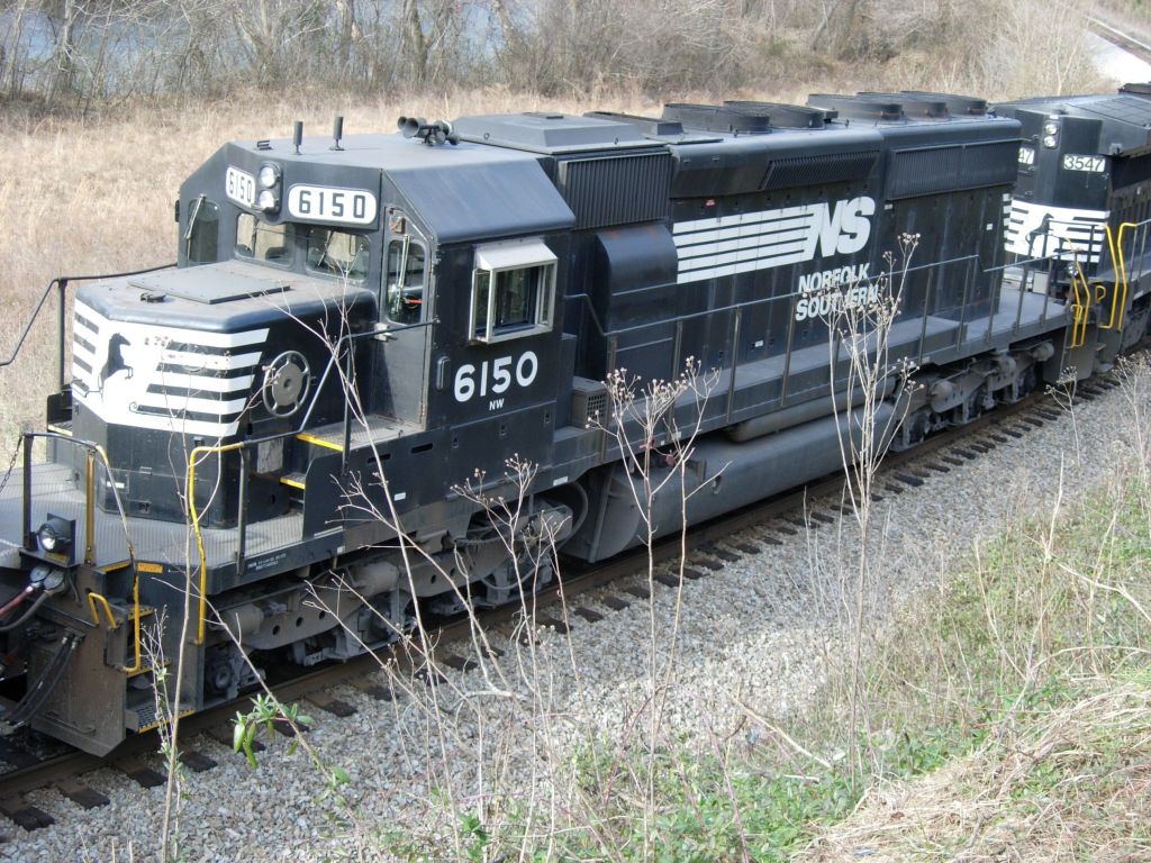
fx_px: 2028
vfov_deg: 24.0
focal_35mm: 61
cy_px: 432
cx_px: 576
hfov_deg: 31.7
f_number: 3.5
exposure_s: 1/192
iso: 64
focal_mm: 12.7
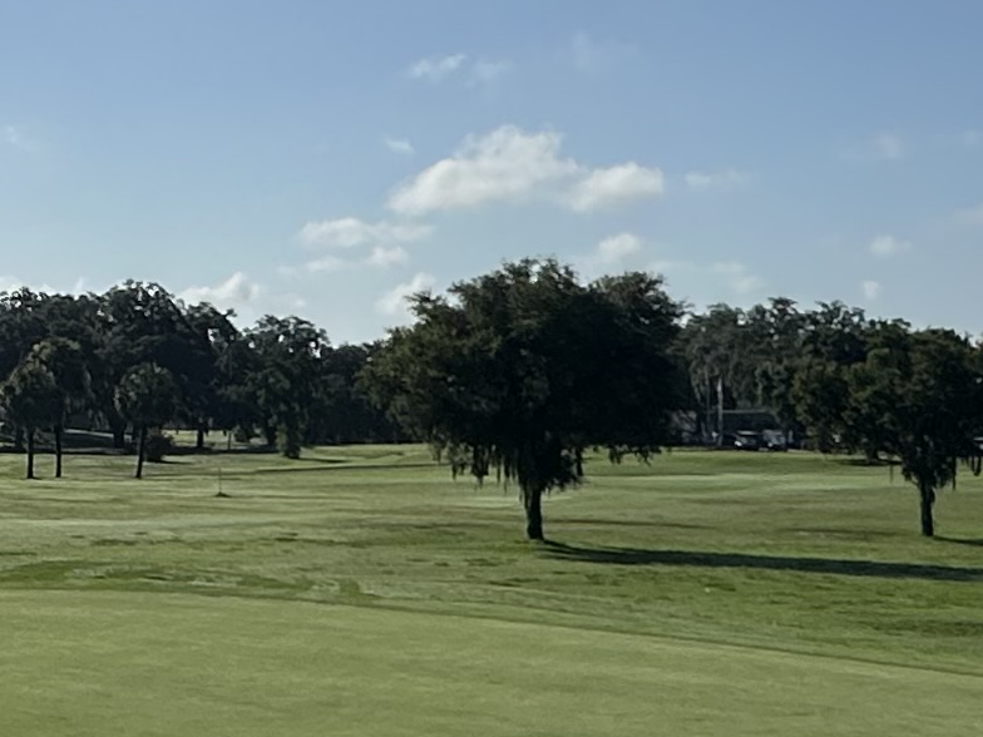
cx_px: -89
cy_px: 264
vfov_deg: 20.4
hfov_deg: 25.2
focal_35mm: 72
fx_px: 2045
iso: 40
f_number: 2.2
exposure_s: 1/7813
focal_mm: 2.22
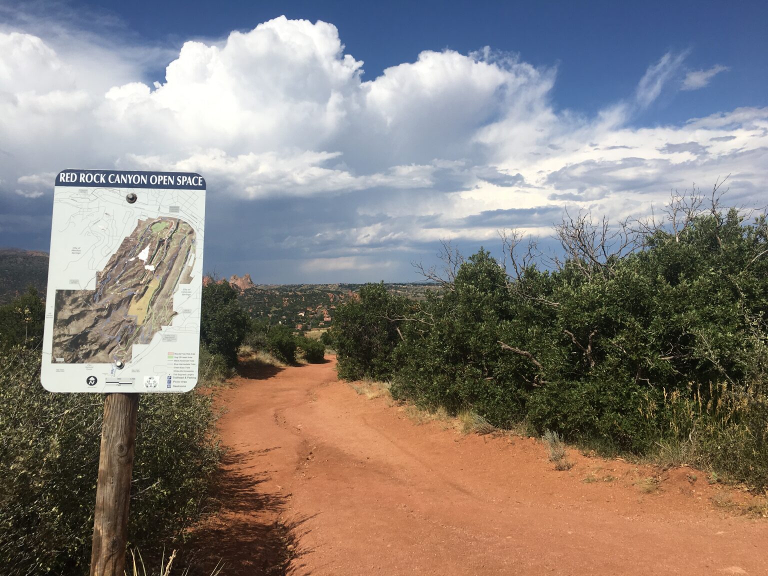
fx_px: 643
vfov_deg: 48.2
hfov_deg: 61.7
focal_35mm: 29
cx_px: 384
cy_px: 288
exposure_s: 1/3344
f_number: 2.2
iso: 25
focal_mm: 4.15
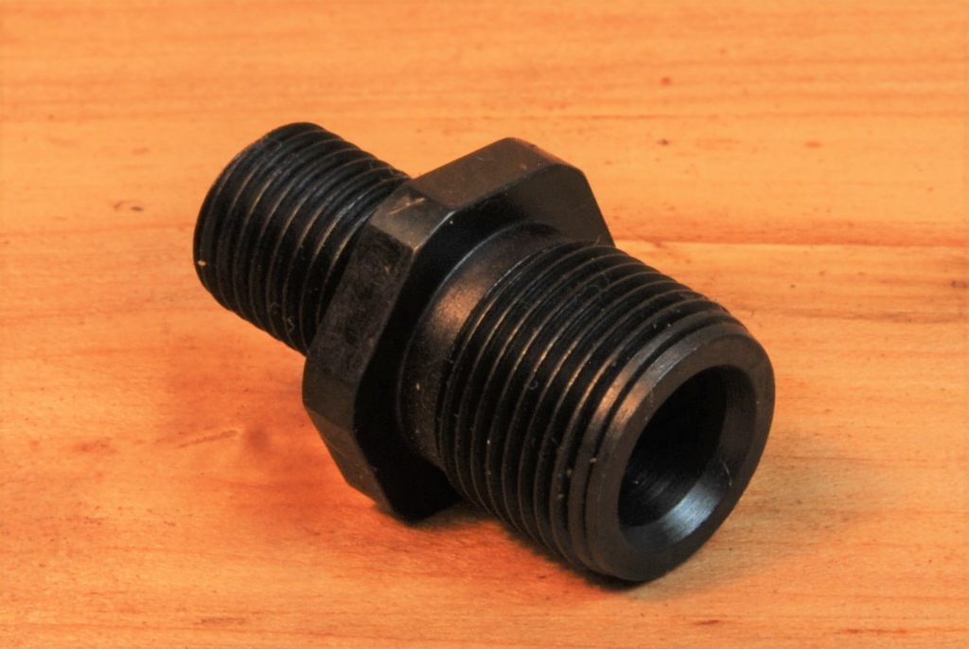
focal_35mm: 60
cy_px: 324
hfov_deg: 33.4
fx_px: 1617
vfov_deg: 22.7
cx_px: 484
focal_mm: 40
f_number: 20
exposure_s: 1/13
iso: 200
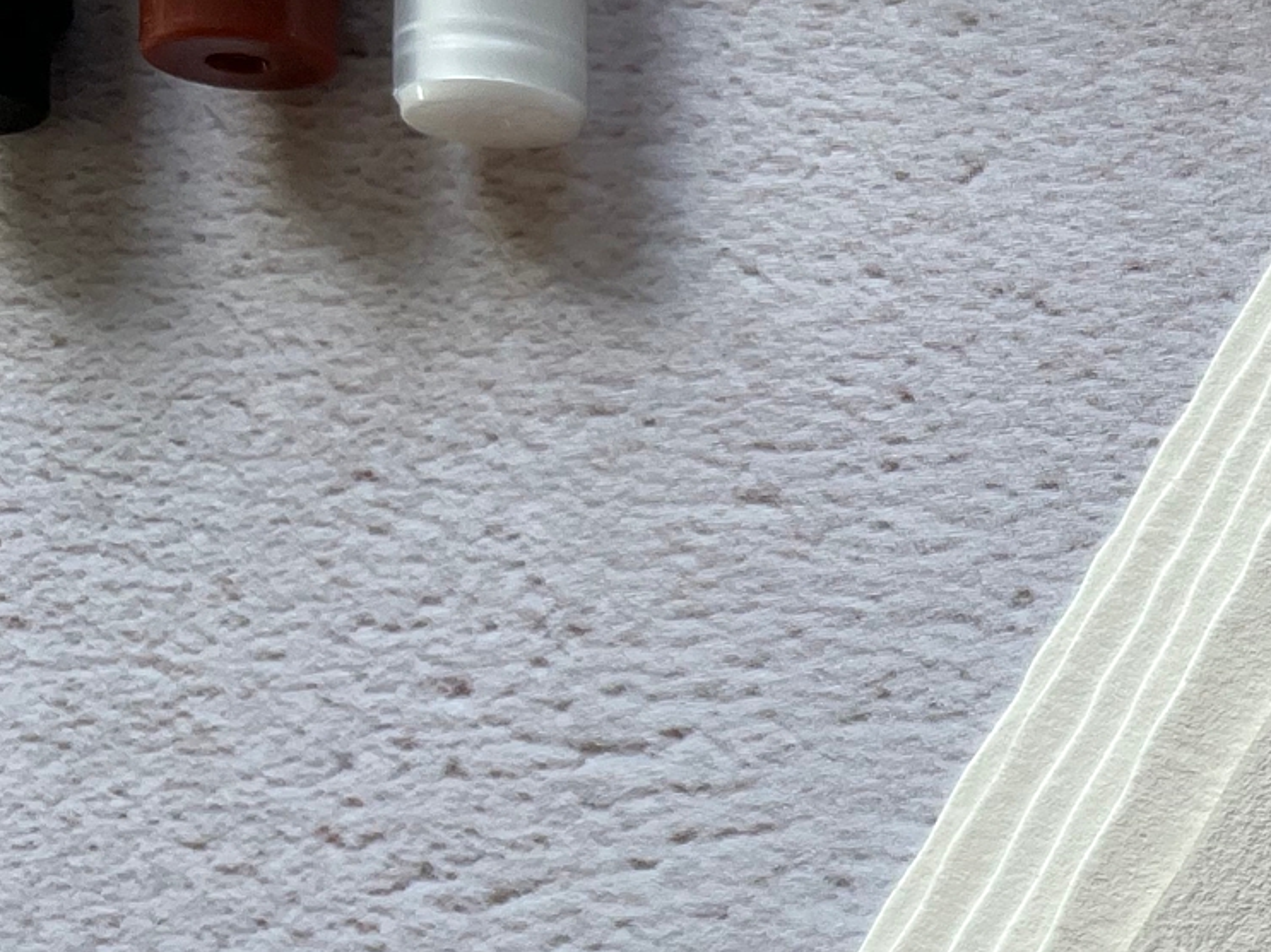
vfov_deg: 20.8
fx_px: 2570
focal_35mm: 70
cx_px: 1709
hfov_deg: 24.0
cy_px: 759
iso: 40
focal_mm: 5.1
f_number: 1.6
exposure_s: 1/267
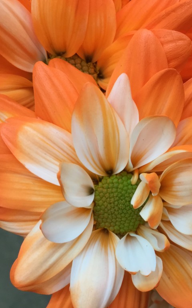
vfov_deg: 45.3
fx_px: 368
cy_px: 154
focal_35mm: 44
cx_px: 173
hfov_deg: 28.1
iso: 50
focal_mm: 3.3
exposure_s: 1/30
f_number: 2.4
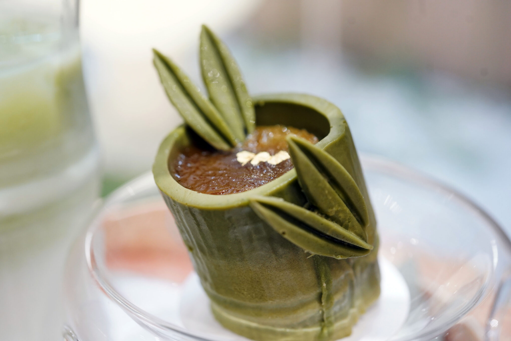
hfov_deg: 39.6
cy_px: 170
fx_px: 710
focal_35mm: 50
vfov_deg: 27.0
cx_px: 256
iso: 2500
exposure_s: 1/250
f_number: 4
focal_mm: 50
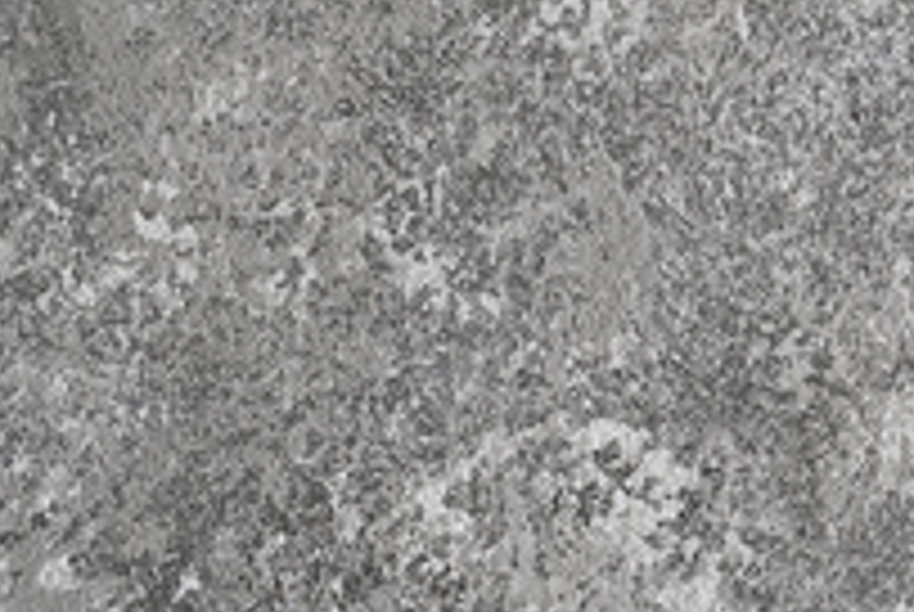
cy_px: -38
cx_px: 873
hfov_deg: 7.8
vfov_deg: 5.3
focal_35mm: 261
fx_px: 6636
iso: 800
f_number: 8
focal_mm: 60
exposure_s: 1/25
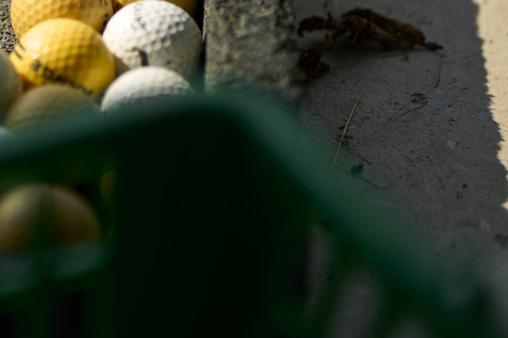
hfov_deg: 8.9
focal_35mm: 227
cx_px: -163
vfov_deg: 6.0
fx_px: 3202
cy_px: -102
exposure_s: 1/2500
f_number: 1.6
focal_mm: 85
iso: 100
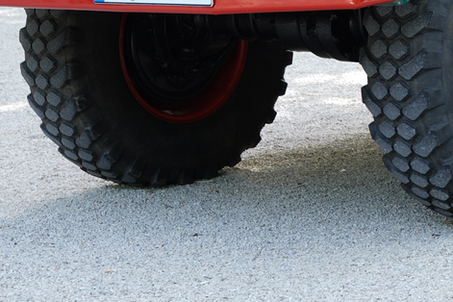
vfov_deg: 8.1
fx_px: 2076
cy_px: -194
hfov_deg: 12.1
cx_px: 570
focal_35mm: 165
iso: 50
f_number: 4
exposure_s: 1/25
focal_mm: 48
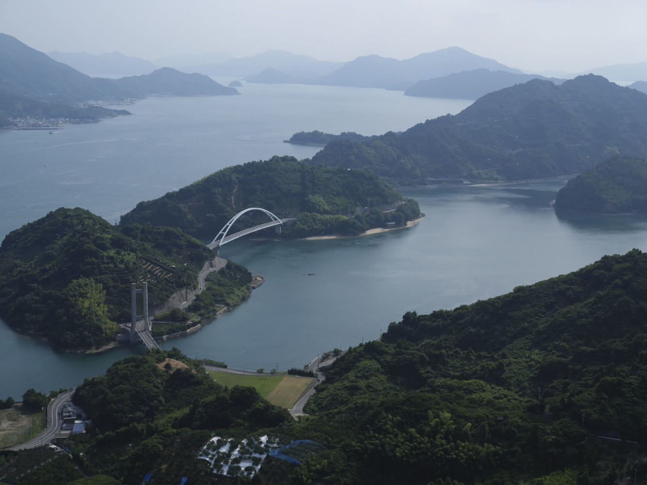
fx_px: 953
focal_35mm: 51
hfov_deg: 37.5
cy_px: 242
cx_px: 324
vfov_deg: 28.6
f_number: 8
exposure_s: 1/500
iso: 160
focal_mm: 64
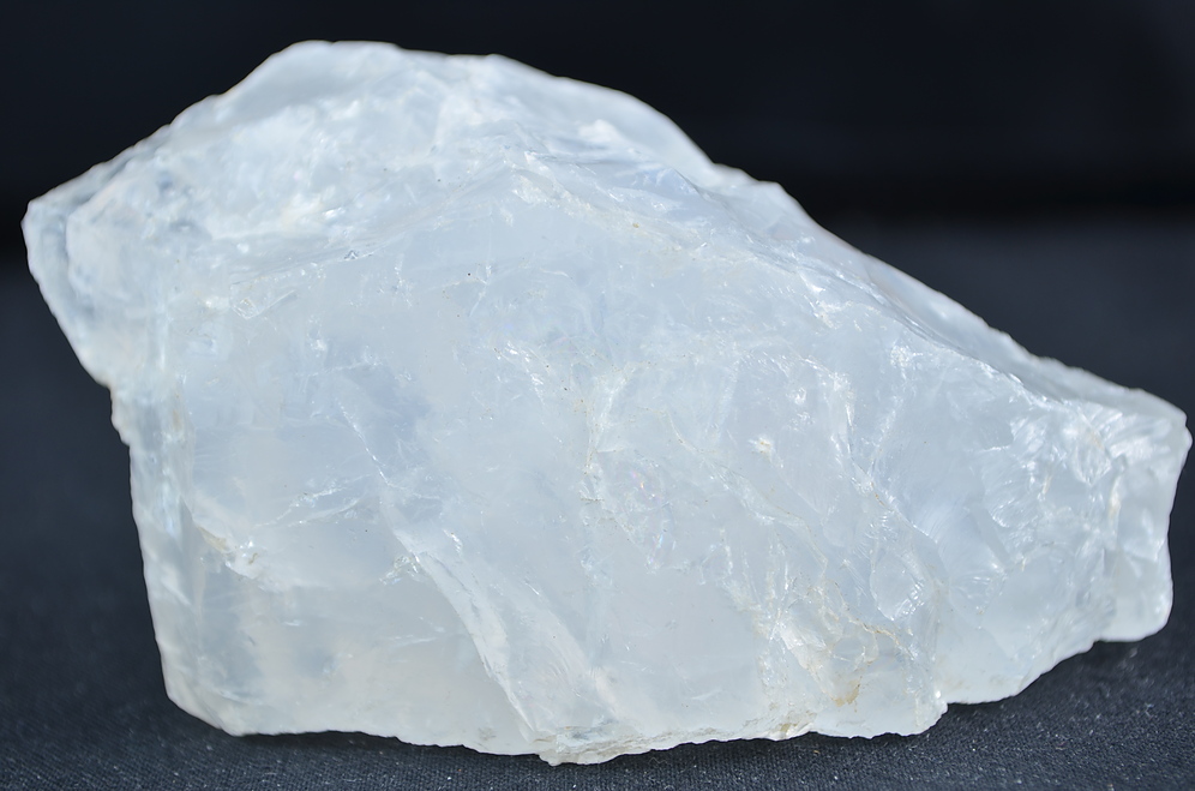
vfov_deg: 18.1
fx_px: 2484
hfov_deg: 27.1
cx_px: 598
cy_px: 396
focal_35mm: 75
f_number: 7.1
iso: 100
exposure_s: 1/8
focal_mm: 50
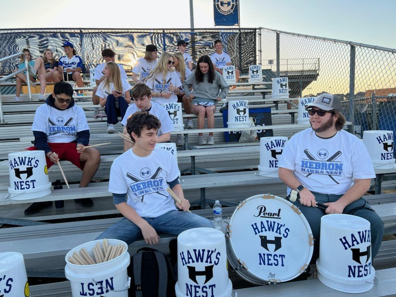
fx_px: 297
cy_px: 148
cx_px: 198
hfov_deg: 67.3
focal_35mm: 26
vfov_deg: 53.1
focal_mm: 5.7
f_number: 1.5
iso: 50
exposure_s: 1/621
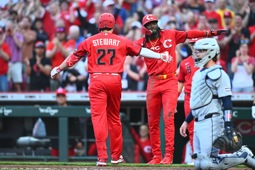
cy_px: 85
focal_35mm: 400
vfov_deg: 3.4
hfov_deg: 5.2
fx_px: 2833
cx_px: 128
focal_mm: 400
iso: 2000
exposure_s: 1/2000
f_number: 2.8
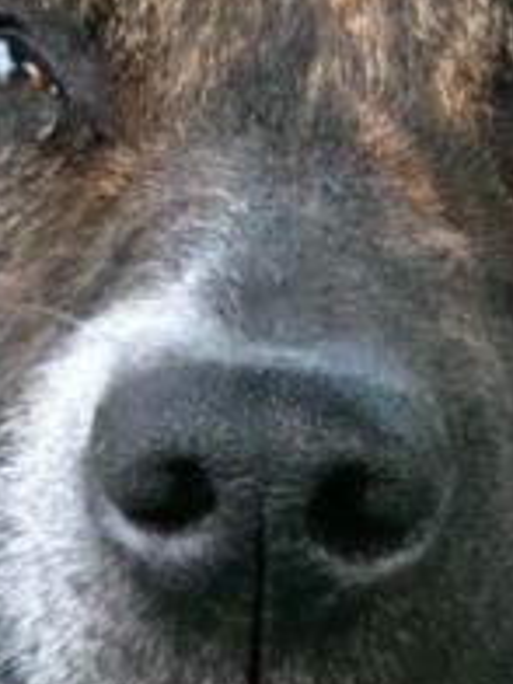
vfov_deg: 6.7
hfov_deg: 5.1
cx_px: 251
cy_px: 845
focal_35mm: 294
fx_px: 5809
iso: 80
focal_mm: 6.86
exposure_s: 1/308
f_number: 1.78
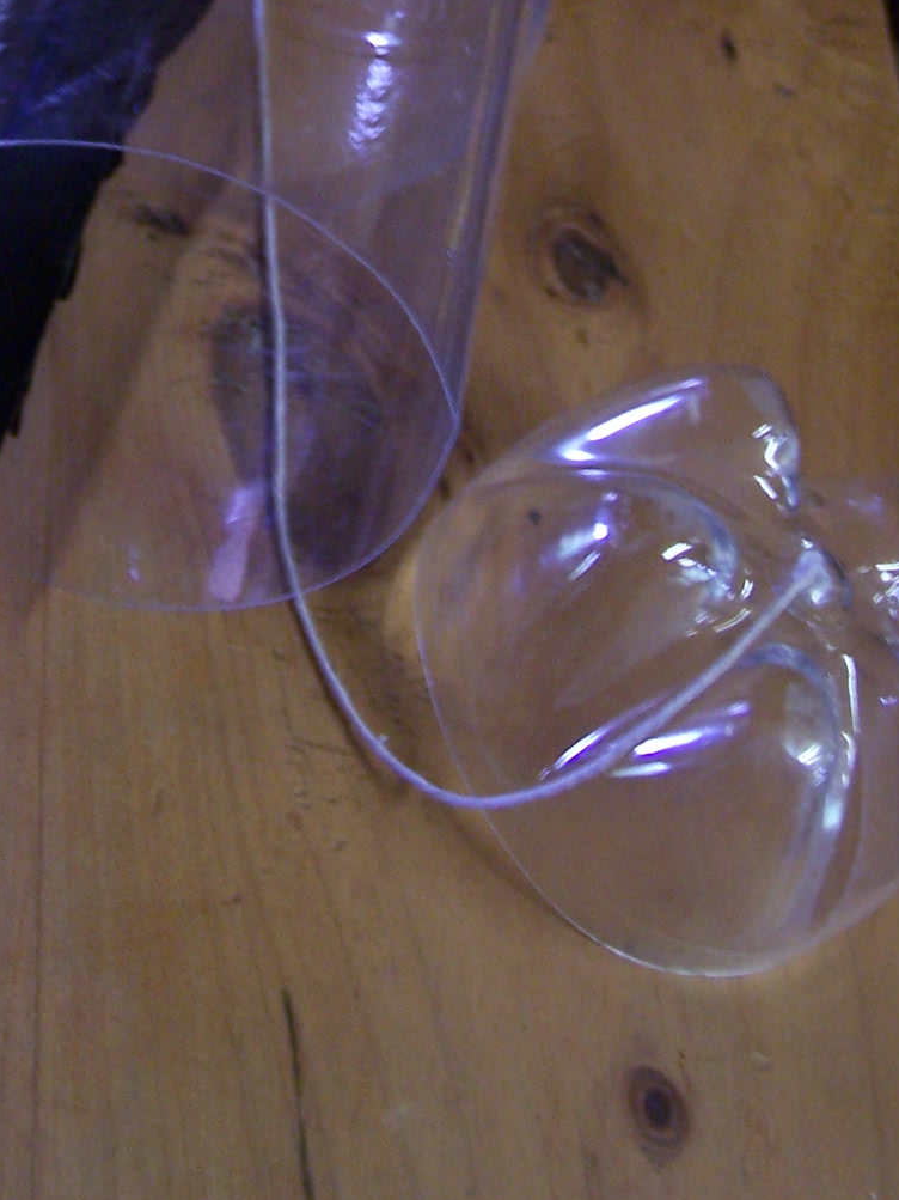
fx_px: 3394
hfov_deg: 15.1
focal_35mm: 98
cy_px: 8
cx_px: 304
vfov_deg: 19.5
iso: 140
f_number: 3
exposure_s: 1/8
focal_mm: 8
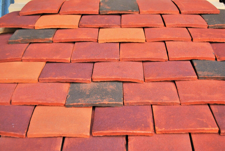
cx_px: 112
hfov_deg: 41.1
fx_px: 300
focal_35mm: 48
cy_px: 76
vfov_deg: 28.1
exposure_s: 1/30
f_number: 4.5
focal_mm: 32
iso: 200
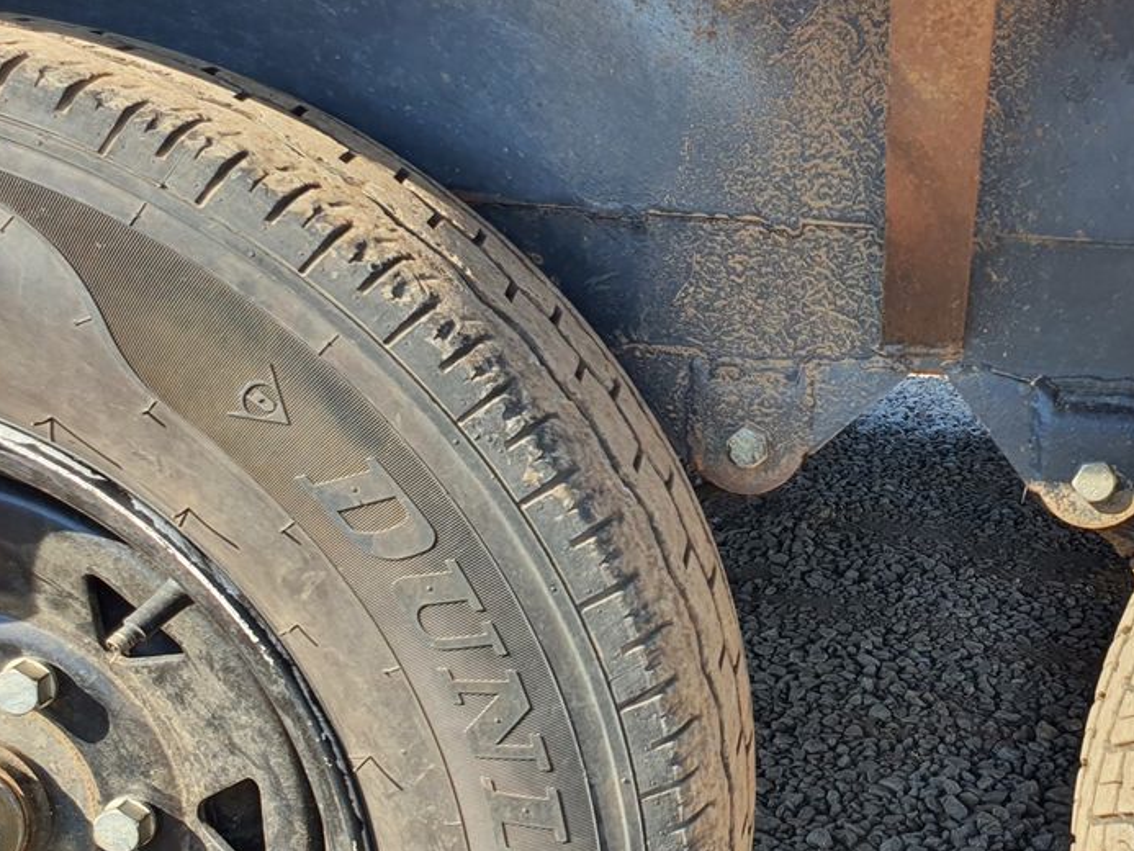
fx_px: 1474
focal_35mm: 45
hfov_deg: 40.7
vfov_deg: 32.1
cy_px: 520
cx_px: 872
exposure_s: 1/427
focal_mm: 4.3
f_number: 2.4
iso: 50
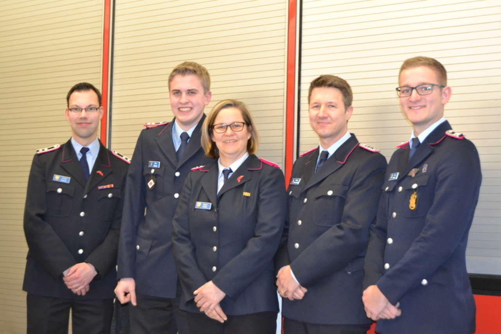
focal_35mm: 69
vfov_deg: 19.7
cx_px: 250
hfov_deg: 29.2
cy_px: 167
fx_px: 960
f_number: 5.3
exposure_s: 1/60
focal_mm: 46
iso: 3200
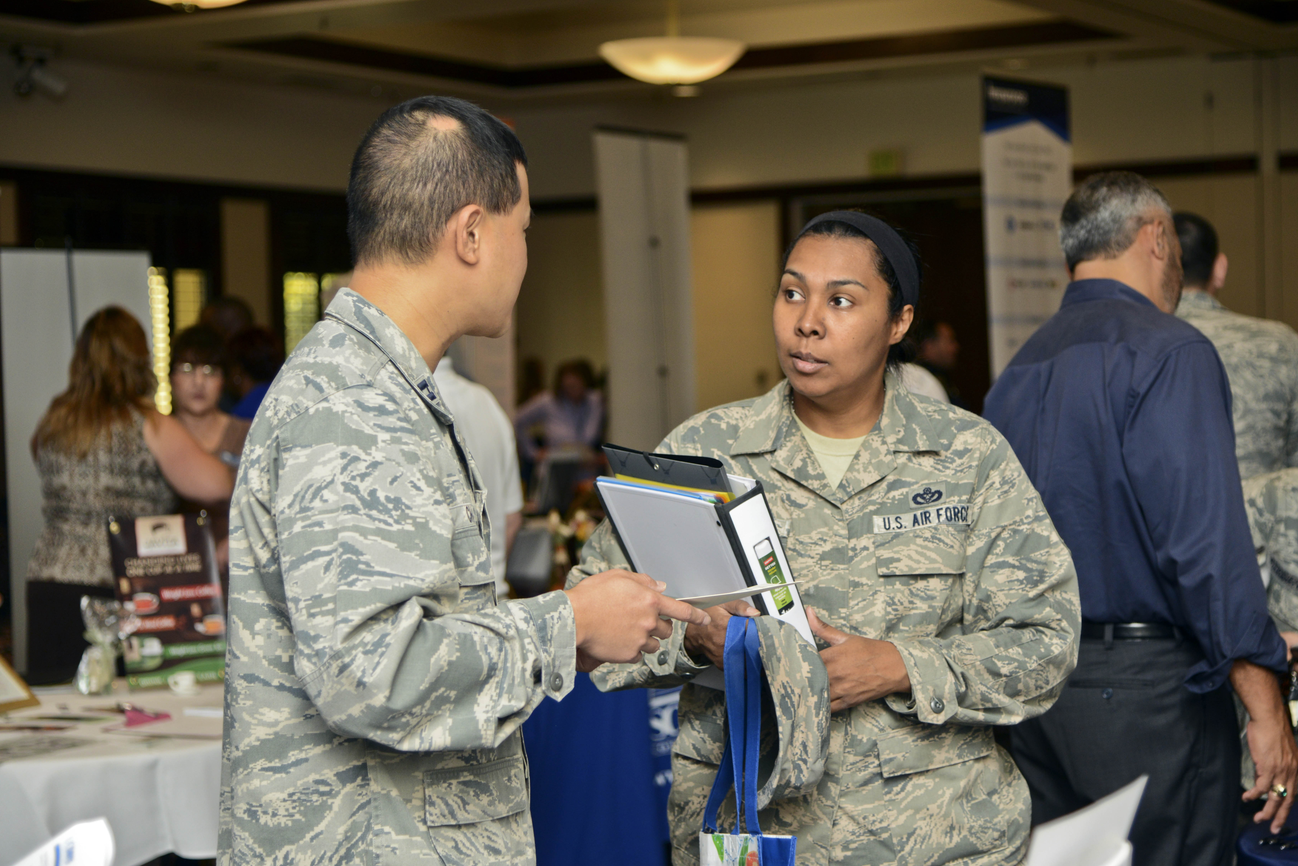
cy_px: 464
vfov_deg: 18.9
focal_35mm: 72
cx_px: 692
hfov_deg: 28.1
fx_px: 2596
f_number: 4
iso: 1000
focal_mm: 66
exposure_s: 1/200
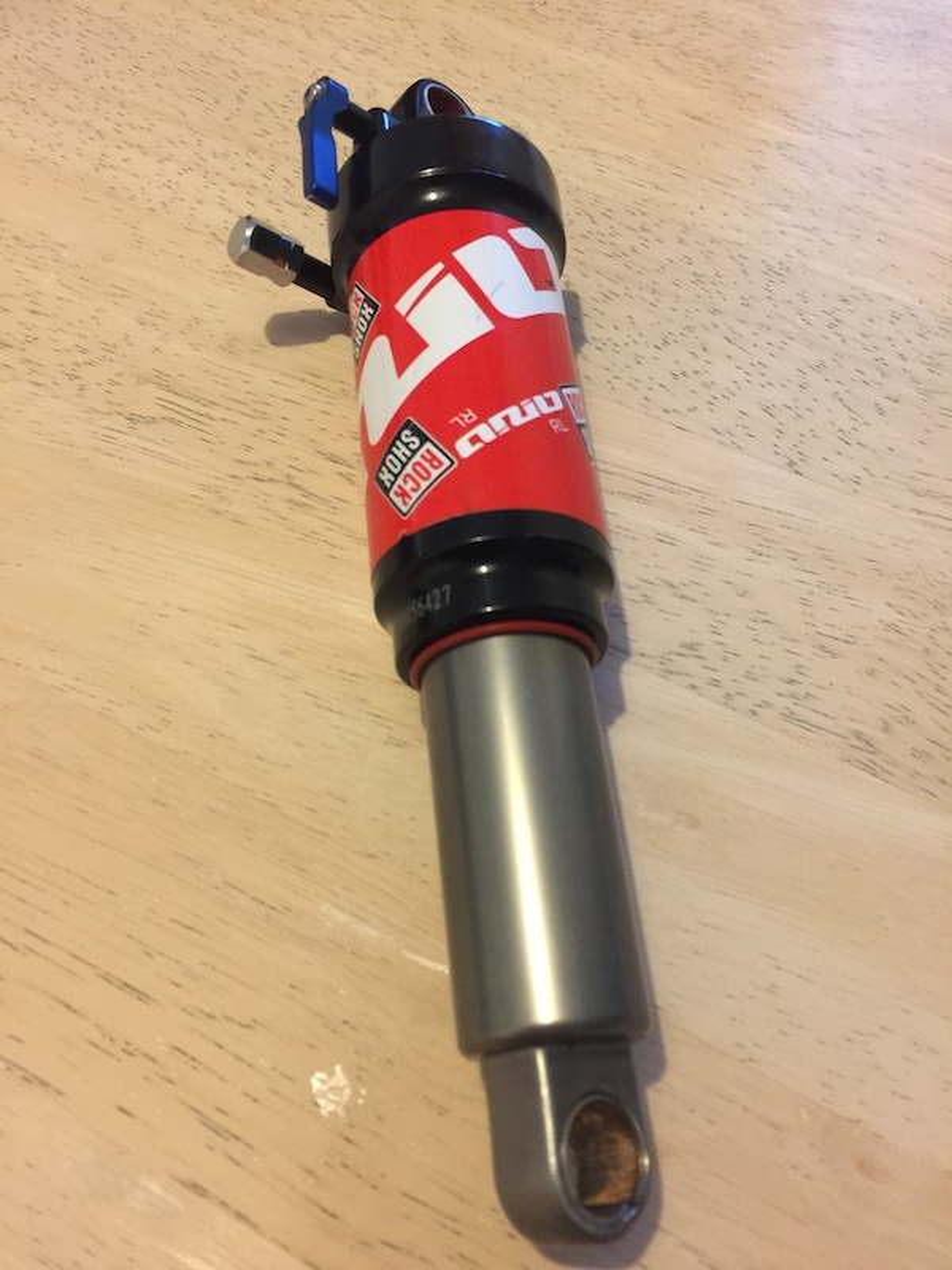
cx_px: 476
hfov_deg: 48.2
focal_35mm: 29
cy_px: 635
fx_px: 1063
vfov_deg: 61.7
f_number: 2.2
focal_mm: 4.15
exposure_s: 1/10
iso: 125
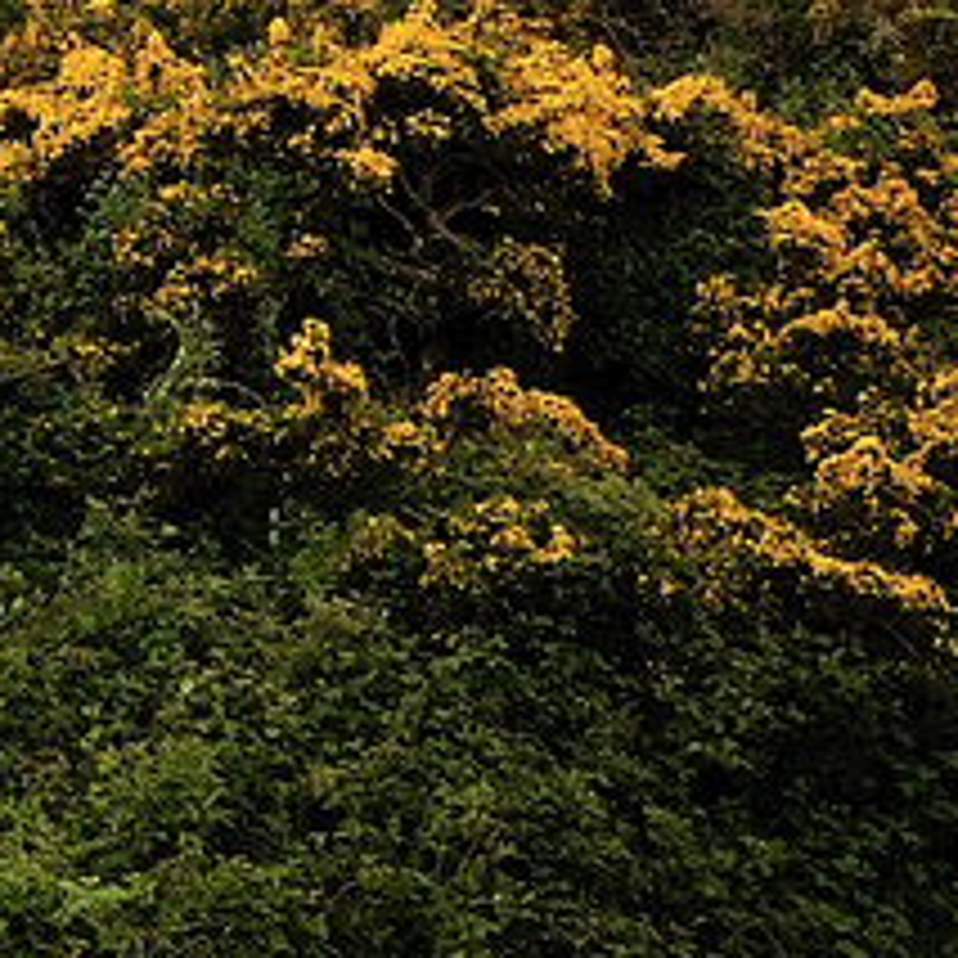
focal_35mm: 194
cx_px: -2370
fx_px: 6074
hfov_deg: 7.4
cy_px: -774
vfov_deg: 8.7
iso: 200
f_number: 8
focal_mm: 20
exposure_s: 1/250
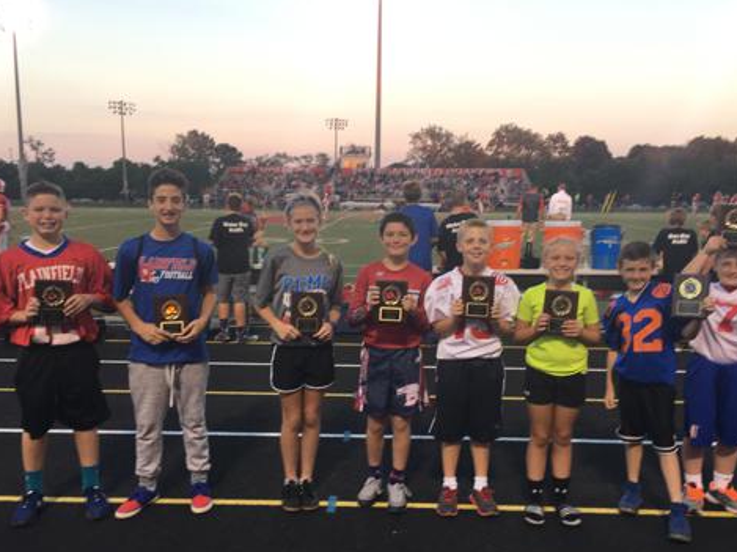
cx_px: 374
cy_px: 316
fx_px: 723
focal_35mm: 34
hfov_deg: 54.0
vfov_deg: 41.6
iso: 32
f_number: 2.2
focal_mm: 4.15
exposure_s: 1/60
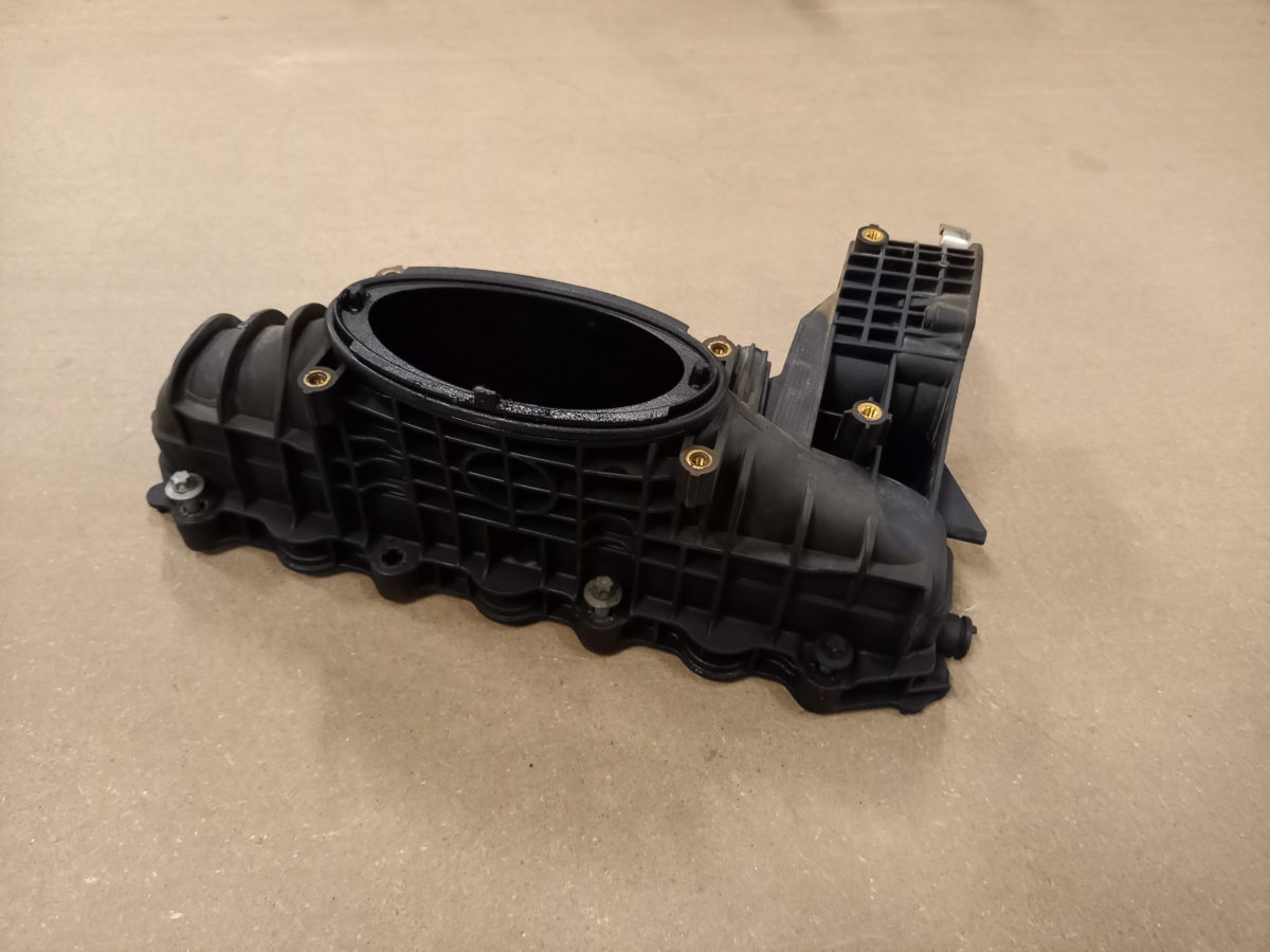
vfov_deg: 54.9
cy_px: 476
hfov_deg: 69.4
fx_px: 917
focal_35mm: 25
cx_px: 635
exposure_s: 1/20
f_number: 2
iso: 800
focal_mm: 4.6
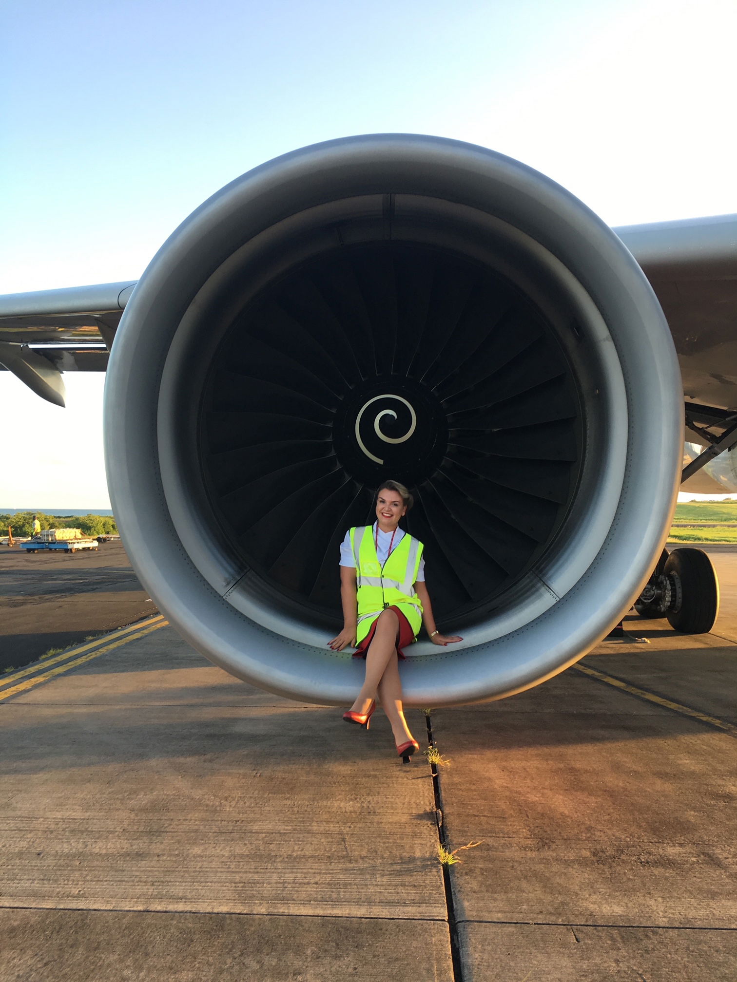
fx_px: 823
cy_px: 491
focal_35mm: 29
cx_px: 368
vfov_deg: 61.7
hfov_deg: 48.2
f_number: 2.2
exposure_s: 1/105
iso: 25
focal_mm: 4.15
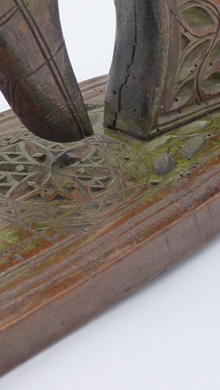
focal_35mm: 101
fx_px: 1047
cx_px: 36
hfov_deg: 11.9
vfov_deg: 20.9
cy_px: 78
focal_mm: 7.4
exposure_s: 1/60
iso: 200
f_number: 4.2
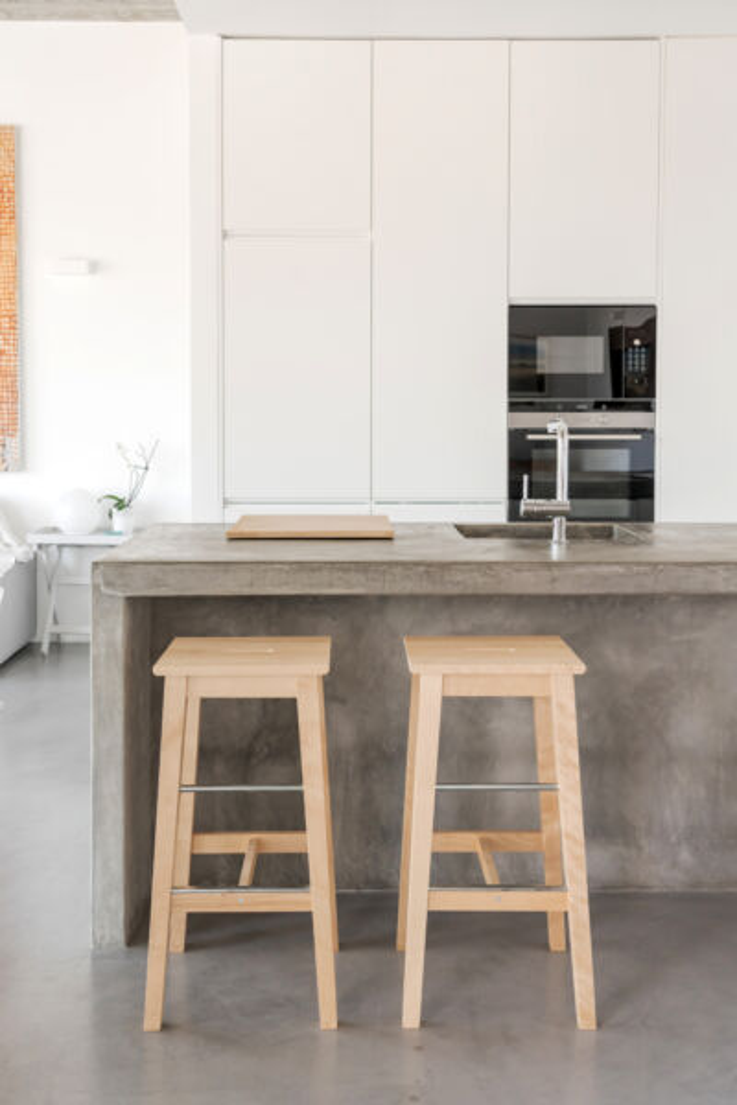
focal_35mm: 37
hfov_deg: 35.9
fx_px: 1136
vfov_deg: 51.9
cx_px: 368
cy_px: 552
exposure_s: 1/200
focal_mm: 37
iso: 800
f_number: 4.5
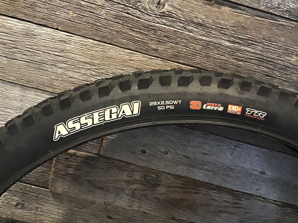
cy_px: 112
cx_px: 149
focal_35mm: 31
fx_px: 267
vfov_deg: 45.4
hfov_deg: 58.4
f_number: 2.4
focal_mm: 3.3
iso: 400
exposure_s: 1/15
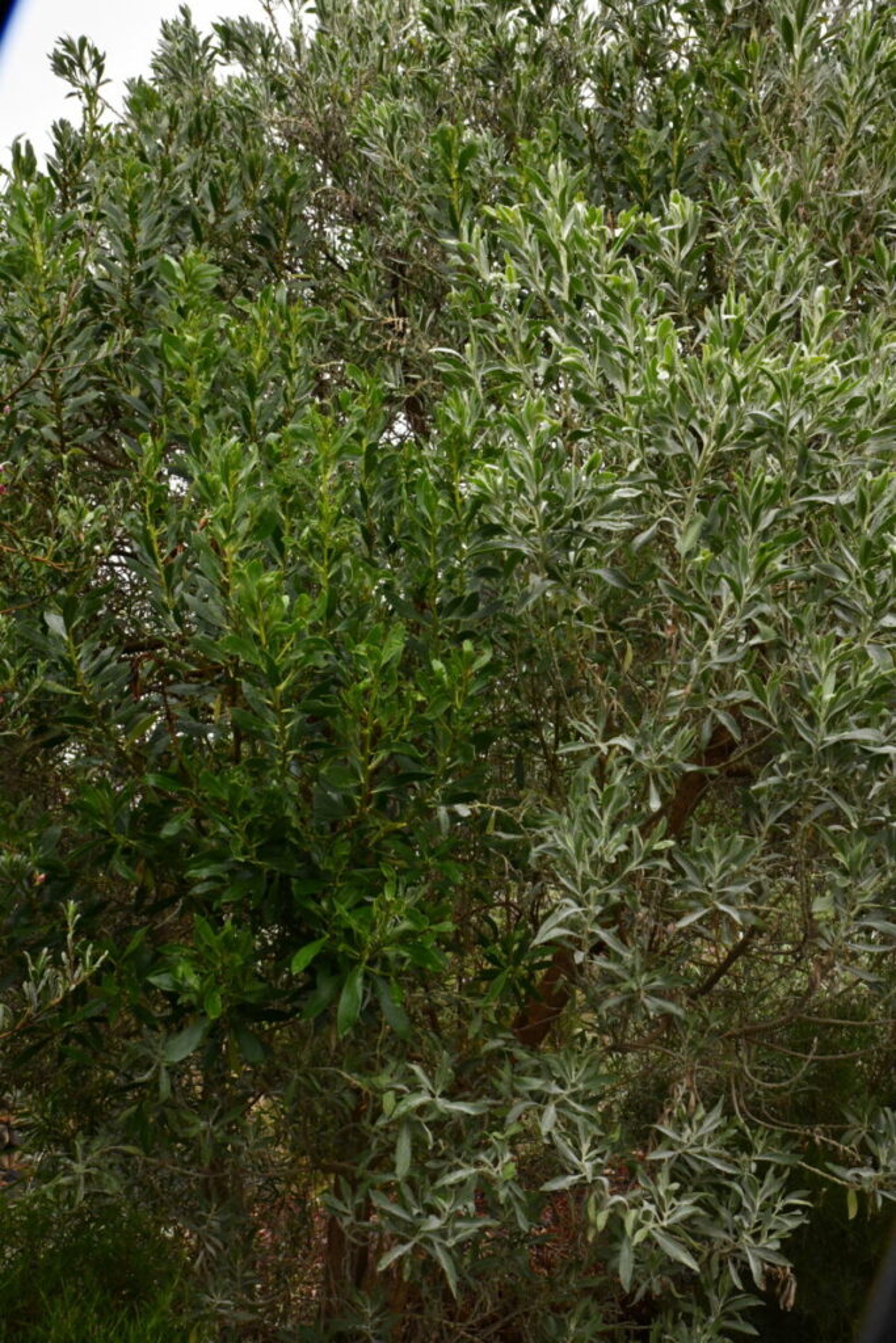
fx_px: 1269
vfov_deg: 55.8
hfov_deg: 38.9
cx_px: 448
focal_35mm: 34
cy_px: 672
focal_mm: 34
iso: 2000
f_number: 20
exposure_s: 1/125
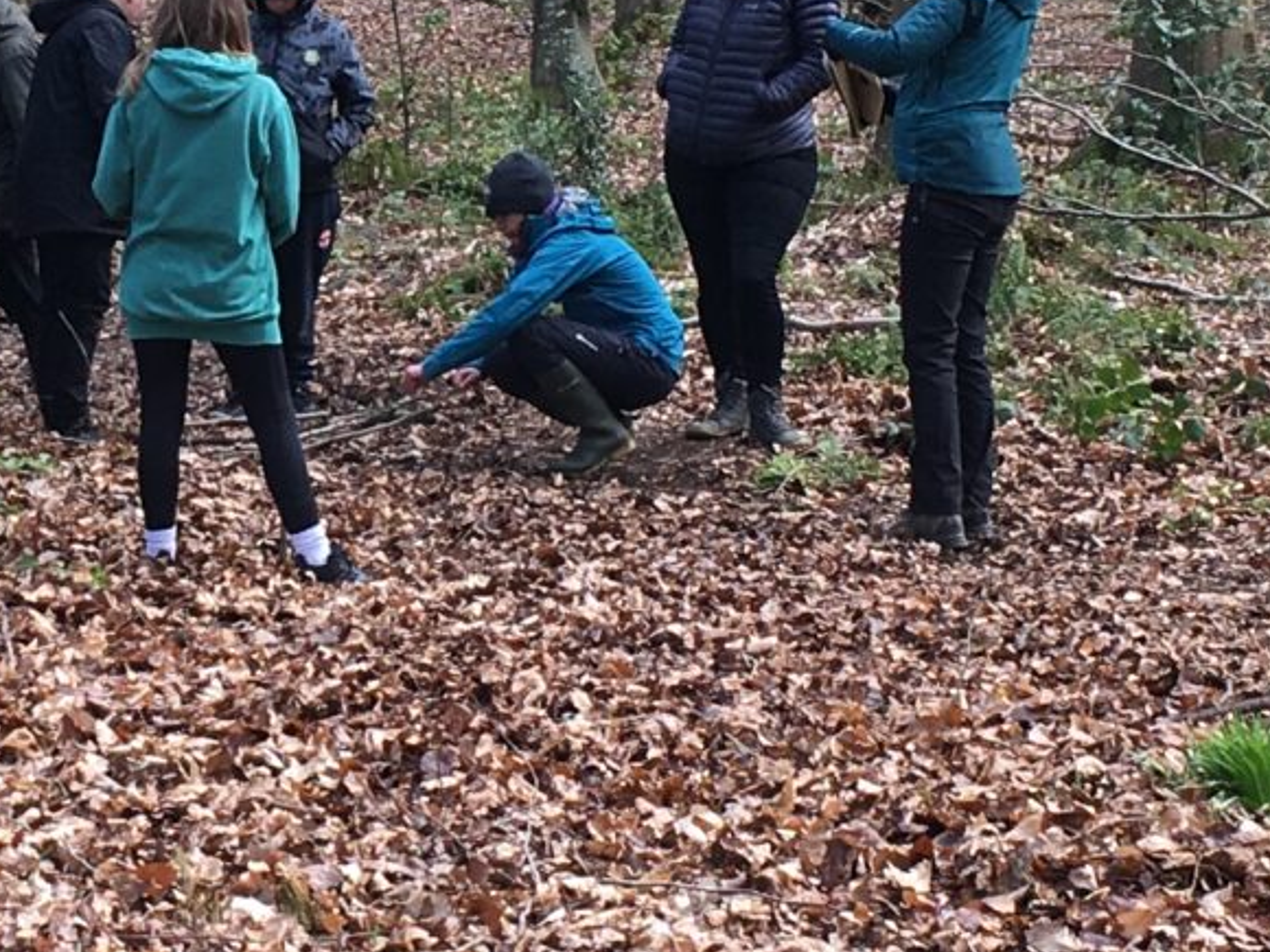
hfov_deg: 15.2
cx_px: 145
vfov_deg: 11.6
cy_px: 357
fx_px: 4696
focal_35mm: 128
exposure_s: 1/115
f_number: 2.2
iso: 25
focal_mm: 4.15
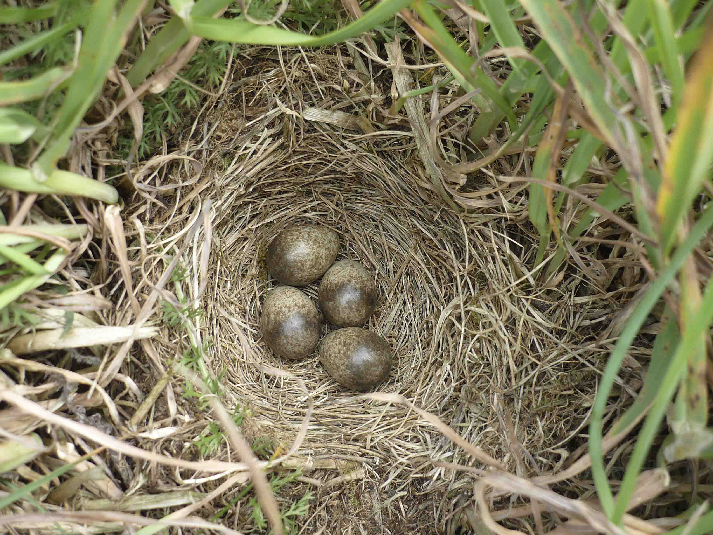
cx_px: 356
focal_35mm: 33
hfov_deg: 55.4
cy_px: 268
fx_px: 680
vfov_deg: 42.9
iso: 100
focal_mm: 5.5
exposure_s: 1/160
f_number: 2.8
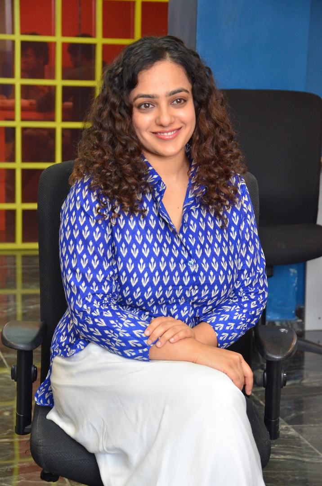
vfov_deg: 19.5
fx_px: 1414
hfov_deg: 13.0
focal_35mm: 105
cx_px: 161
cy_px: 243
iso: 2000
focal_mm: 70
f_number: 7.1
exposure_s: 1/125
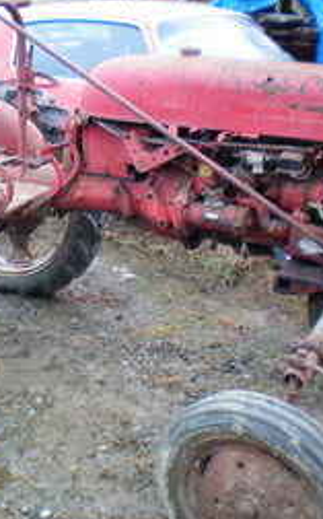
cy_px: 262
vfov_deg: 36.9
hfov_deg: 23.3
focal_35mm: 55
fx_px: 776
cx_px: 95
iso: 160
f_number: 3.1
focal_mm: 6.3
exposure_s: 1/60
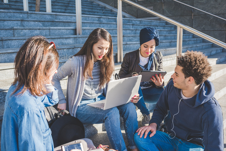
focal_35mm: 35
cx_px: 113
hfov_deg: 54.4
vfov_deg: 37.9
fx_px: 220
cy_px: 76
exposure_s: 1/800
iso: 250
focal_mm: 35
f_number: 4
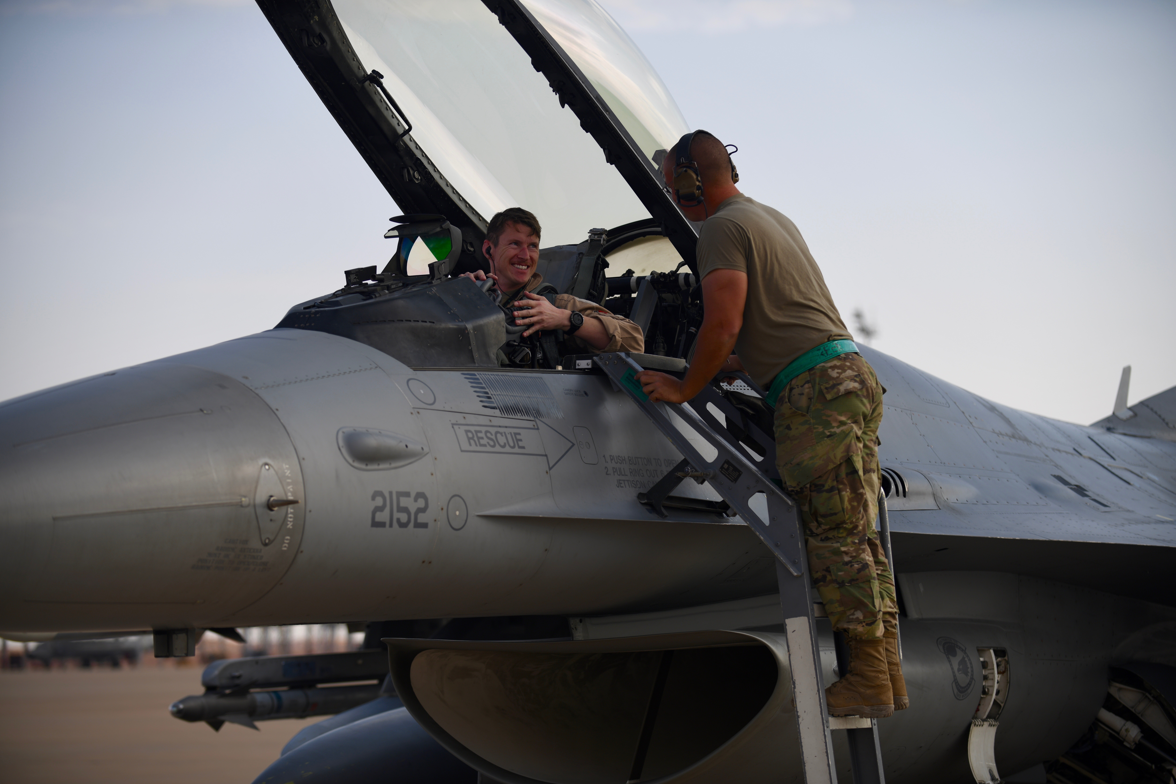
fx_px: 3462
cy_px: 395
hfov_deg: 19.3
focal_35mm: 106
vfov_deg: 12.9
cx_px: 589
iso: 31
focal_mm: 105
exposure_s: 1/800
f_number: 2.8
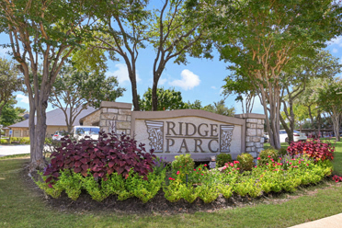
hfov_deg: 75.7
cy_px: 91
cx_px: 194
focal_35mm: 23
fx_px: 218
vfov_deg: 54.7
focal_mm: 19
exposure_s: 1/1000
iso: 800
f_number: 8
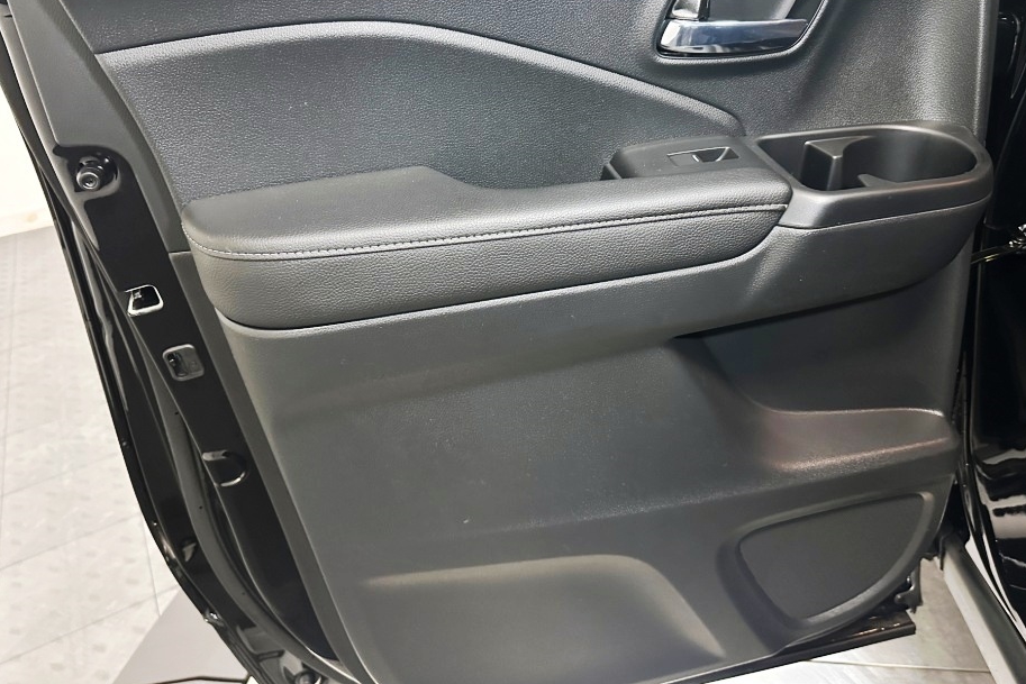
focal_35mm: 28
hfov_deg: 65.4
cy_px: 254
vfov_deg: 46.0
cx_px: 555
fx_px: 798
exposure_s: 1/30
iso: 800
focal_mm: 6.86
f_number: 1.78
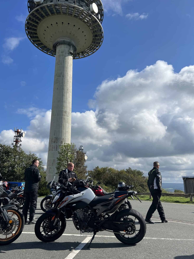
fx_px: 202
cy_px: 130
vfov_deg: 65.3
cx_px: 95
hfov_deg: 51.4
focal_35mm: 27
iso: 50
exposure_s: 1/6211
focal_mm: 5.7
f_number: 1.5
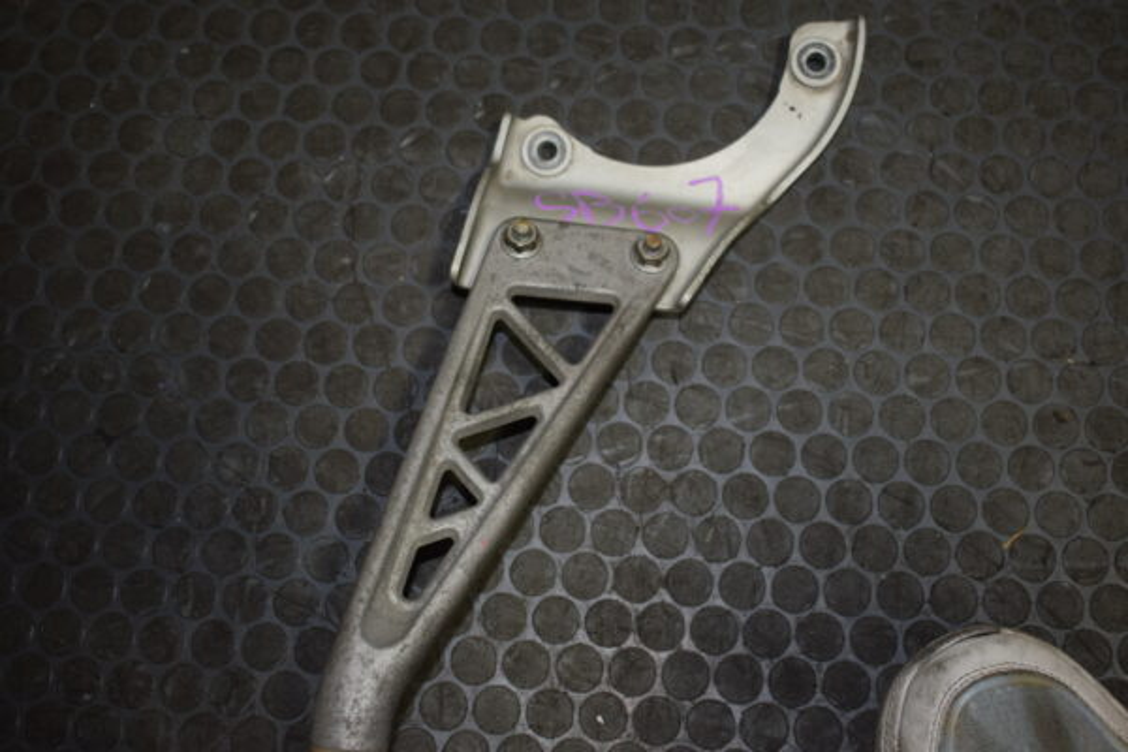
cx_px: 564
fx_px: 1410
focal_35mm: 45
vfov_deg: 29.9
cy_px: 376
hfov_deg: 43.6
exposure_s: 1/60
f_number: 4.2
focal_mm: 30
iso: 640
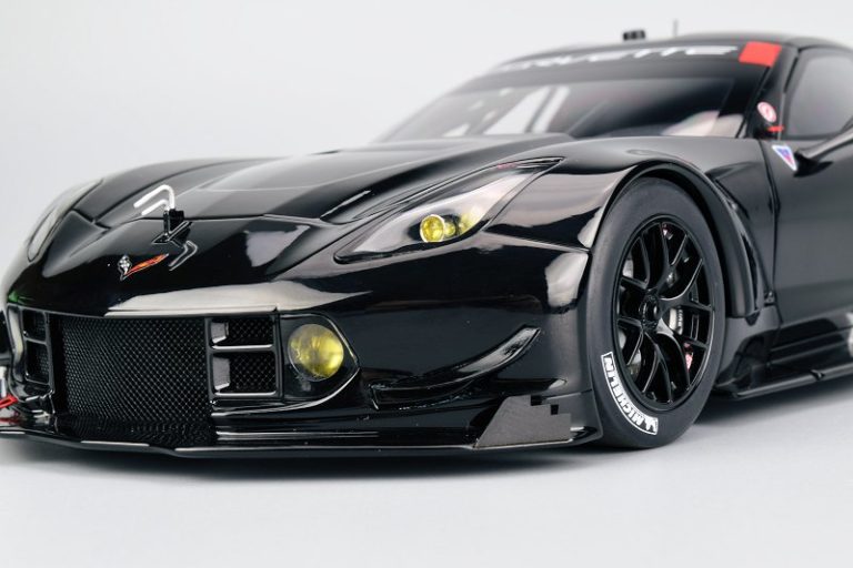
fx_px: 1848
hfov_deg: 26.0
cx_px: 426
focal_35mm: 78
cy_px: 284
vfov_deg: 17.5
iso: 100
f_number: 18
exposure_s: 1/3
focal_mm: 52
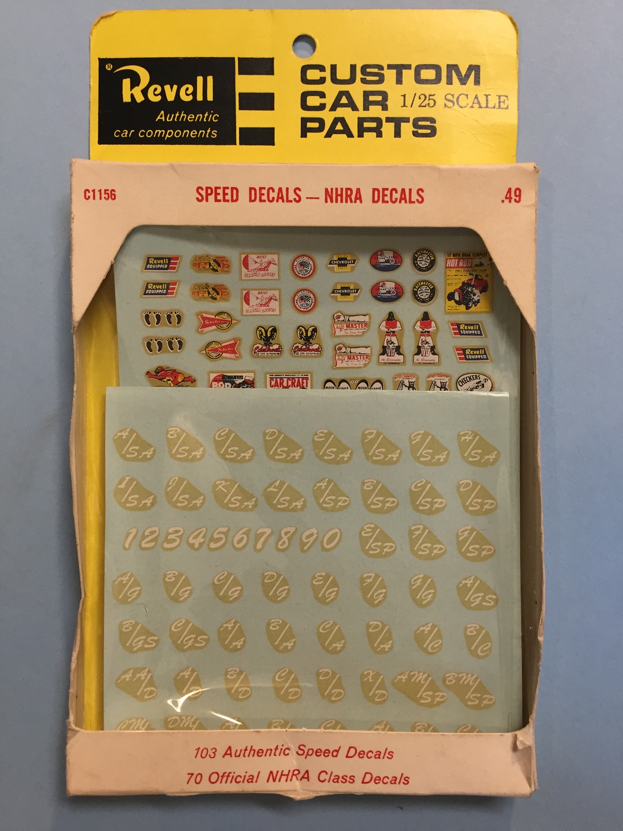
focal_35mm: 29
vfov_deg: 61.7
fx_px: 696
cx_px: 312
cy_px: 416
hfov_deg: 48.2
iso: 80
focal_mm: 4.15
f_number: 2.2
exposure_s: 1/30
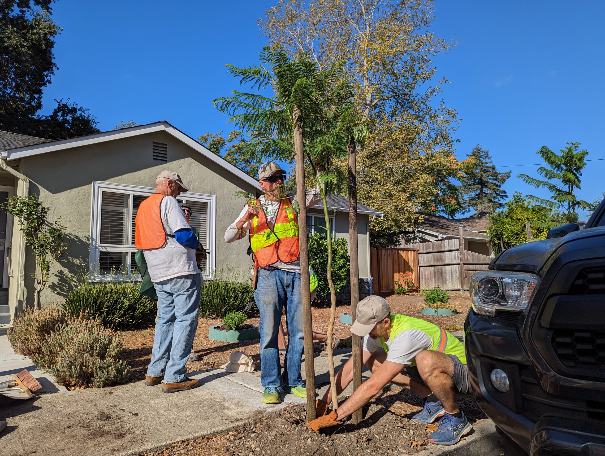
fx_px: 420
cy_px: 228
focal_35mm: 24
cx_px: 302
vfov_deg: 56.9
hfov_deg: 71.5
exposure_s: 1/3145
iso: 40
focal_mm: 6.81
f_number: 1.85
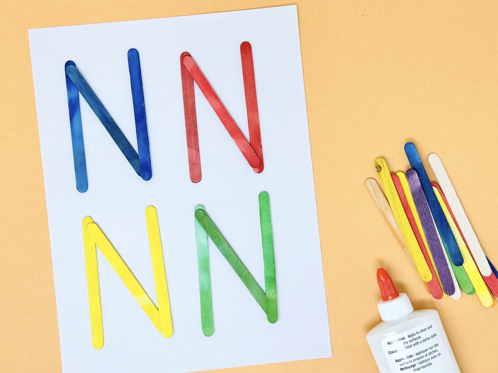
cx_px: 249
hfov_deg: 39.7
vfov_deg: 30.3
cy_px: 186
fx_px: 691
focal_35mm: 48
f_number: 1.78
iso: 80
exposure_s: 1/303
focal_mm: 6.86
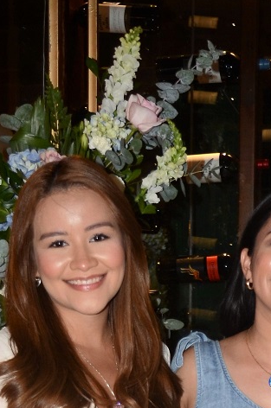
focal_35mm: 107
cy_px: 589
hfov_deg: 12.5
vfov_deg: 17.4
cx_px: 297
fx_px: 1213
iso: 400
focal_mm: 22
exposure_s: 1/60
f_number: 4
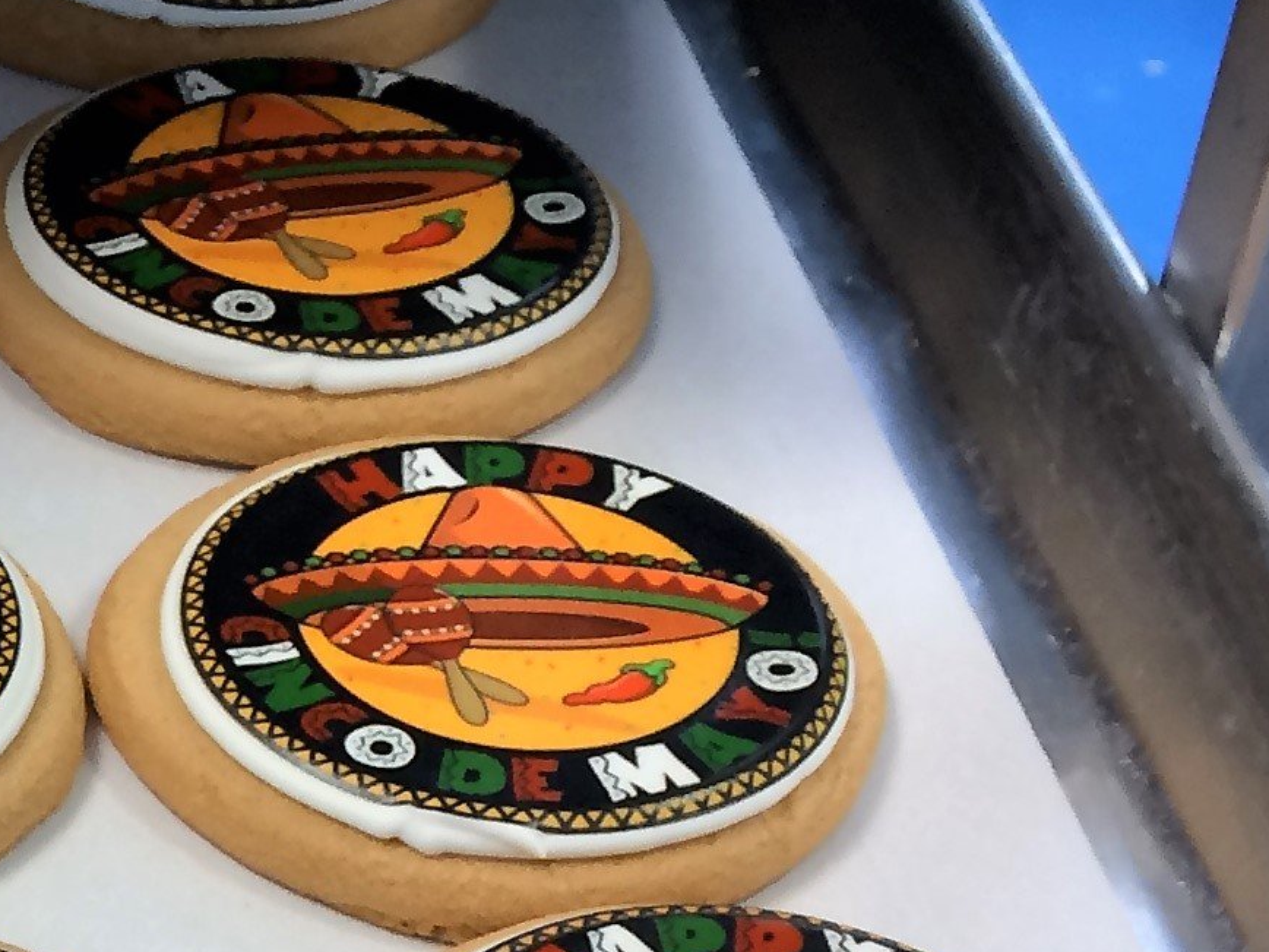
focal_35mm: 109
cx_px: -670
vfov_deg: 12.6
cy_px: 1635
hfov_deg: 16.4
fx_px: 3996
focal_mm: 4.15
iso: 40
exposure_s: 1/30
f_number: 2.2
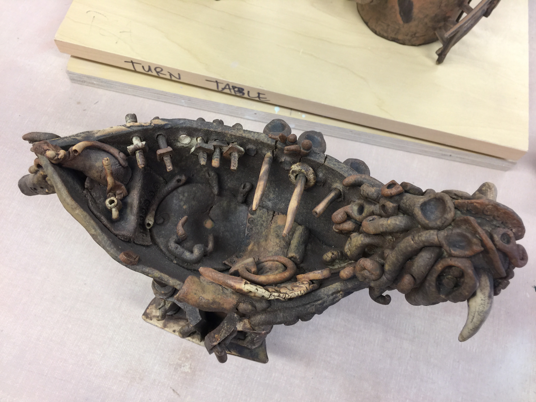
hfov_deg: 61.7
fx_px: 449
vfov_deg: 48.2
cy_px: 201
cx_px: 268
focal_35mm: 29
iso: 32
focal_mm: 4.15
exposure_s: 1/15
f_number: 2.2
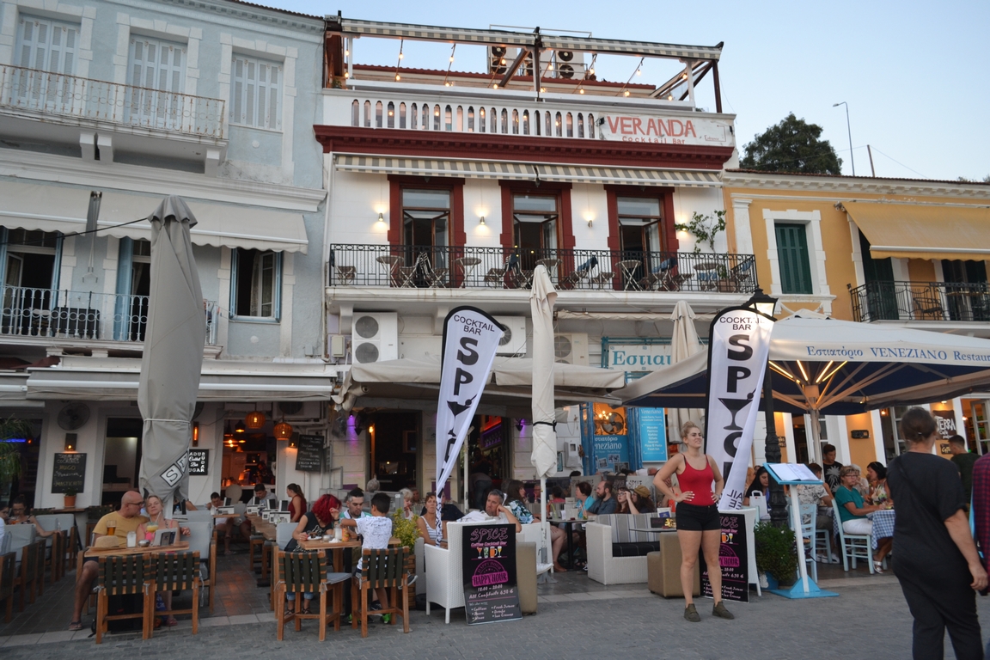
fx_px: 742
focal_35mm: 27
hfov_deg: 67.4
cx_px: 495
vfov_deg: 47.9
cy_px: 330
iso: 400
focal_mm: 18
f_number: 4
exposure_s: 1/60
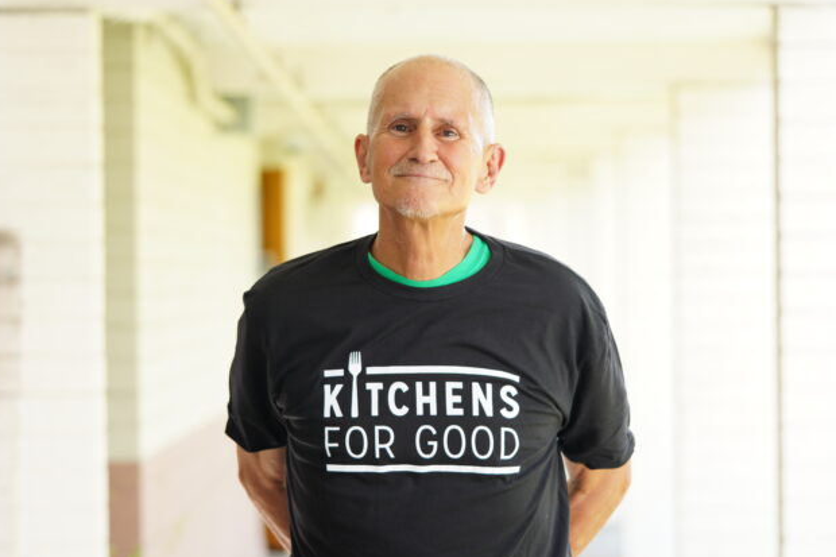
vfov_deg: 12.2
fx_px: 2600
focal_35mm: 112
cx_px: 419
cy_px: 340
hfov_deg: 18.3
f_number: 2.8
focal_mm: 90
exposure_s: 1/100
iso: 160
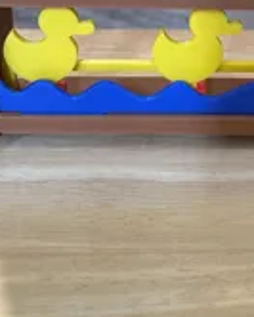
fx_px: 573
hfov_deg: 24.7
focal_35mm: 61
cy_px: -27
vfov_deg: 28.3
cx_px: 189
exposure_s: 1/60
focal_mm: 5.96
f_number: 1.6
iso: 400
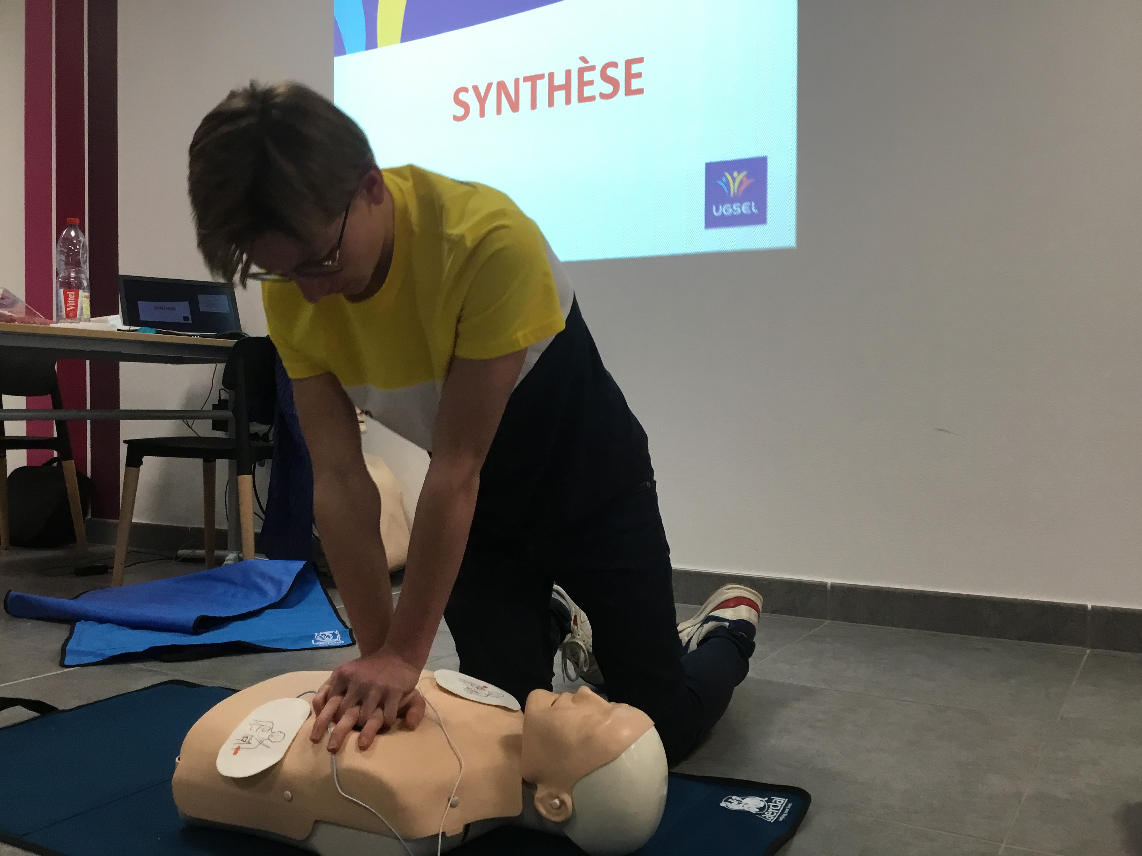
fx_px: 1023
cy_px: 428
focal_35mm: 31
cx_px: 571
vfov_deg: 45.4
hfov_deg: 58.4
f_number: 2.4
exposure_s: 1/33
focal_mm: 3.3
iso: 40
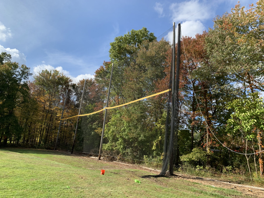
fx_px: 206
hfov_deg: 65.3
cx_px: 134
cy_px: 99
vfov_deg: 51.3
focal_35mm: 27
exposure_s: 1/1332
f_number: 1.8
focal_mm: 4.25
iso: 25
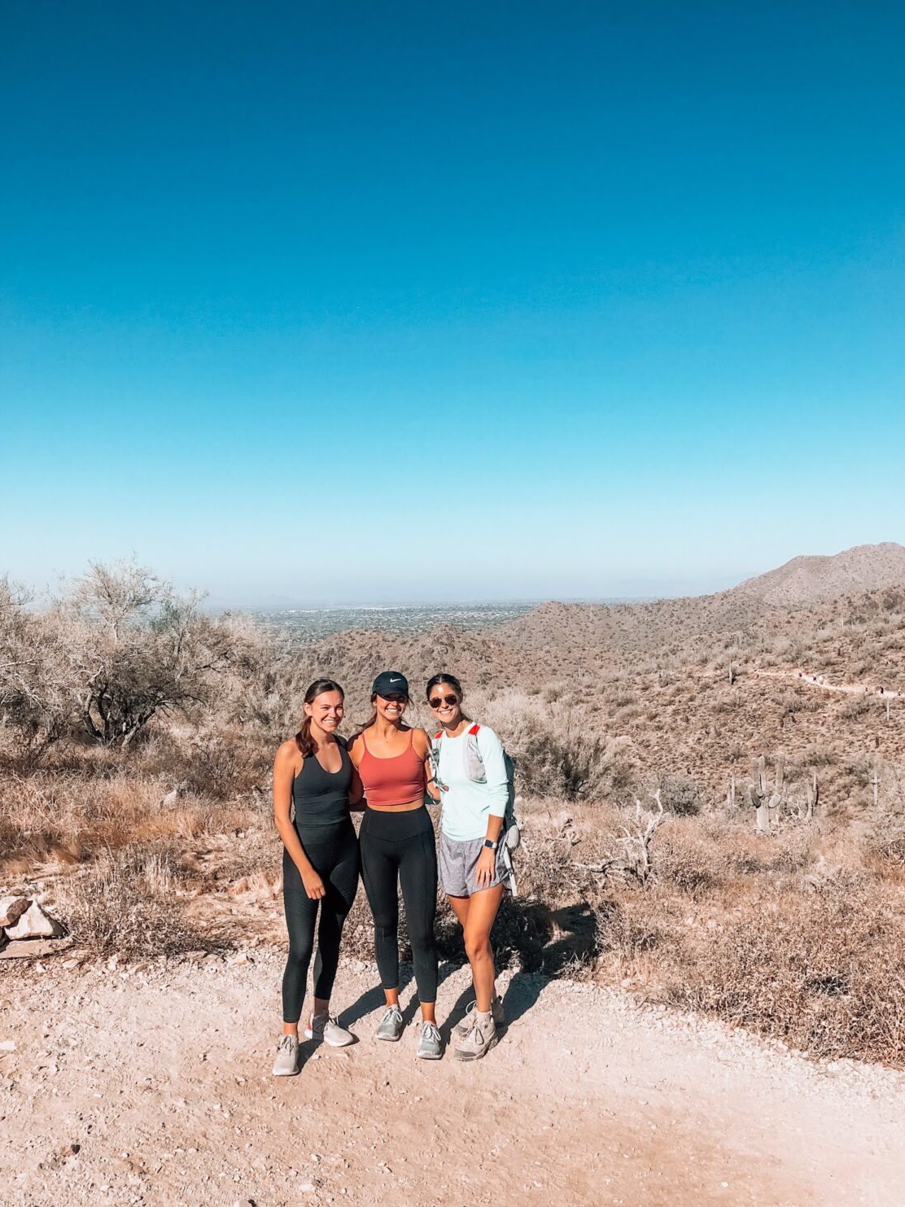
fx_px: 1011
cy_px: 603
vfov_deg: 61.7
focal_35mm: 29
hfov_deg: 48.2
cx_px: 461
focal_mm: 4
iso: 20
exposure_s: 1/3000
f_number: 1.8
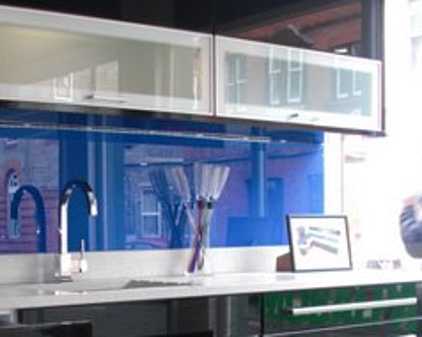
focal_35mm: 68
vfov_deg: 21.9
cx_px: 60
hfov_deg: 27.1
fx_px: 849
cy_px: 304
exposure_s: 1/30
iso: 200
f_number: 2.8
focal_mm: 6.3
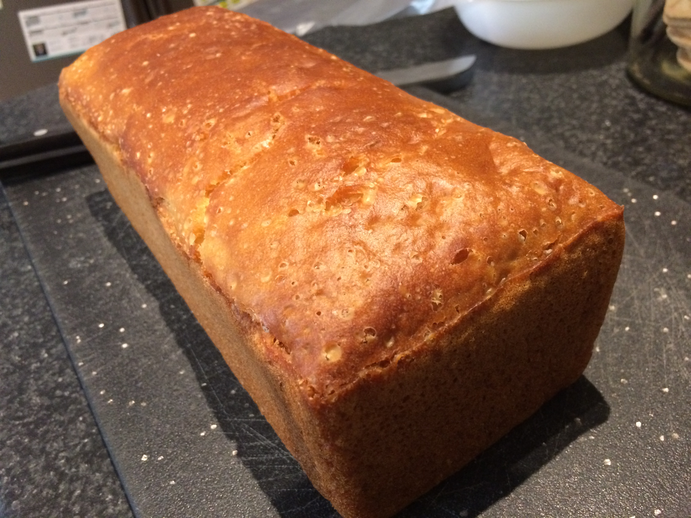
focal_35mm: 29
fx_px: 579
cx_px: 346
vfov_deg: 48.2
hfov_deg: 61.7
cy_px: 259
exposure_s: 1/20
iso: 320
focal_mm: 4.15
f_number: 2.2
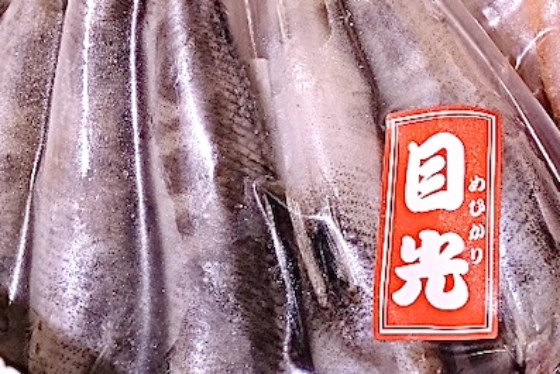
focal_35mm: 133
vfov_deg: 10.2
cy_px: -18
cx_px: 638
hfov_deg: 15.0
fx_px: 2070
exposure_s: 1/30
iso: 800
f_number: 5.6
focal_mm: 22
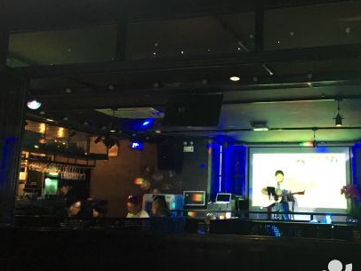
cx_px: 231
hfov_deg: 37.9
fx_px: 522
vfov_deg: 29.0
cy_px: 94
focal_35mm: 50
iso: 250
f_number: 2.2
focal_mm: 4.15
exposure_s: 1/17
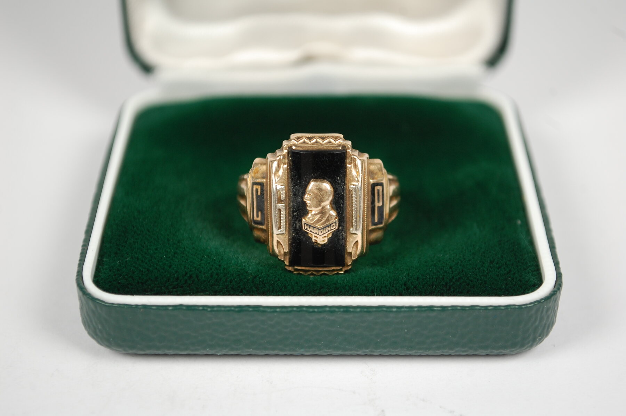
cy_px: 208
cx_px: 313
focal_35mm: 82
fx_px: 1433
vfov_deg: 16.5
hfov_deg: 24.6
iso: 320
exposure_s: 1/125
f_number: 5.6
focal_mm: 55
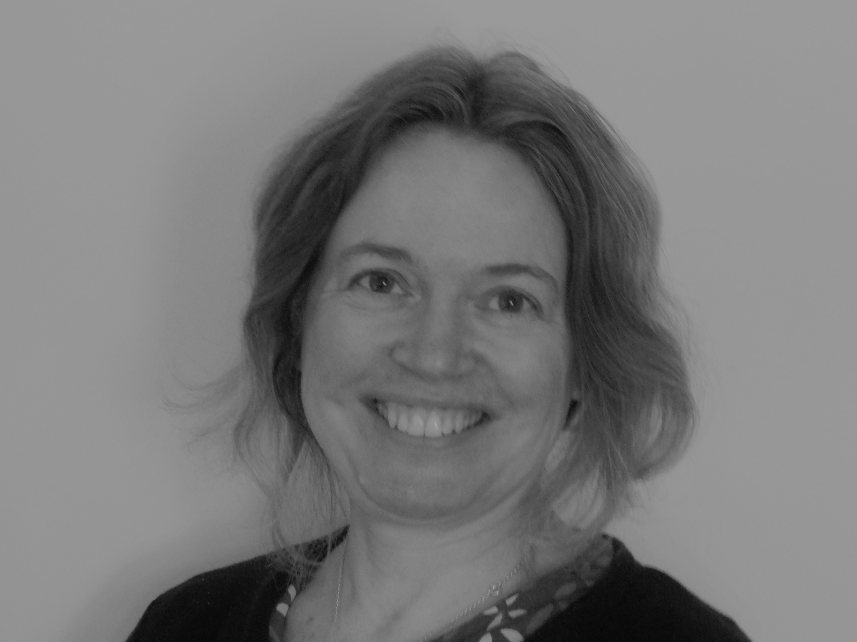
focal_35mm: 116
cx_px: 428
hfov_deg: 17.0
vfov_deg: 12.8
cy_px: 321
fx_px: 2872
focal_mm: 20.9
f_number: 5.2
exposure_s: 1/10
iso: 1600
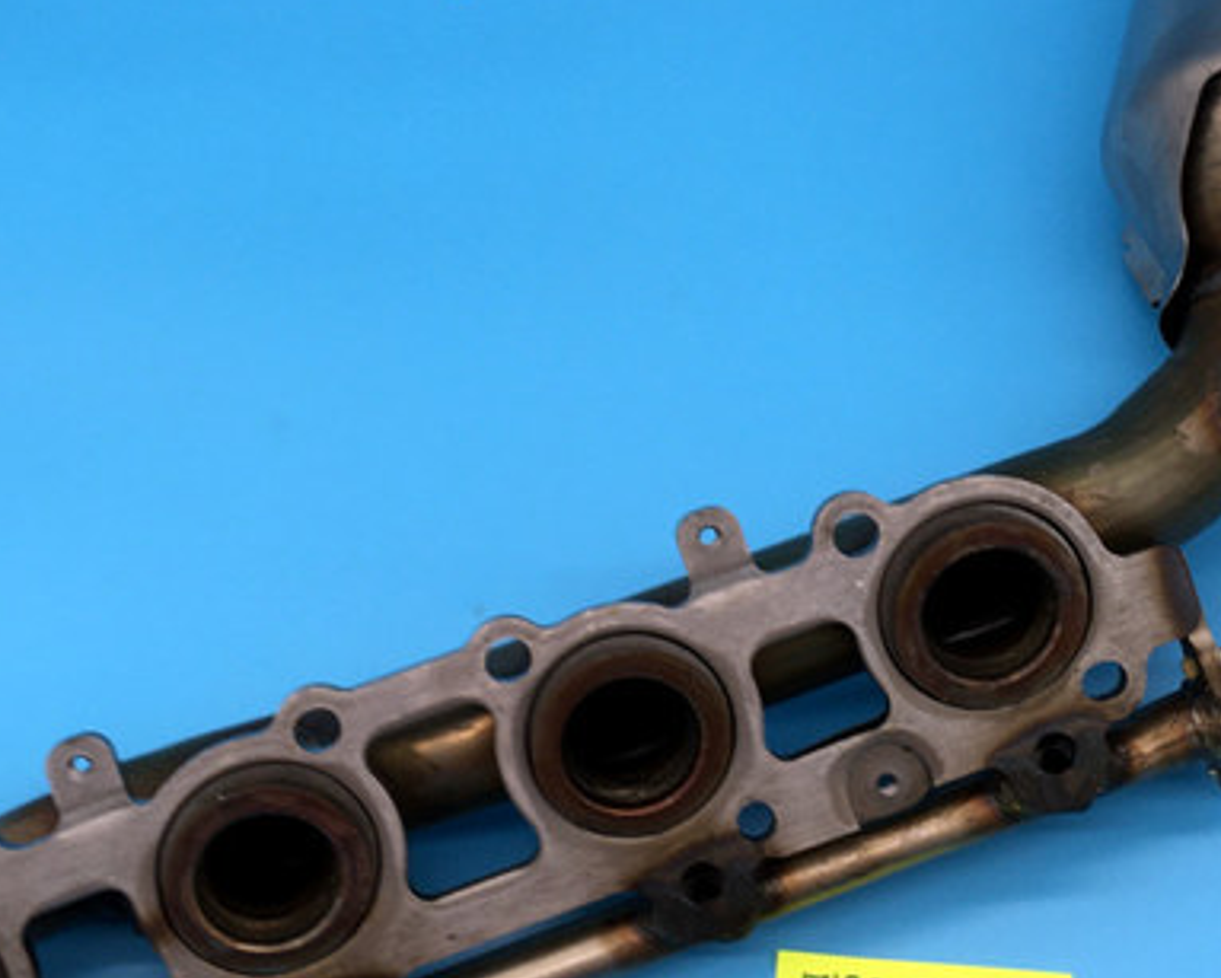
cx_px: 663
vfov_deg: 24.2
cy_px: 400
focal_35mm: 63
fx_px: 2278
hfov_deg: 30.0
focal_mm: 4.15
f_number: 2.2
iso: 25
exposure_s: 1/60
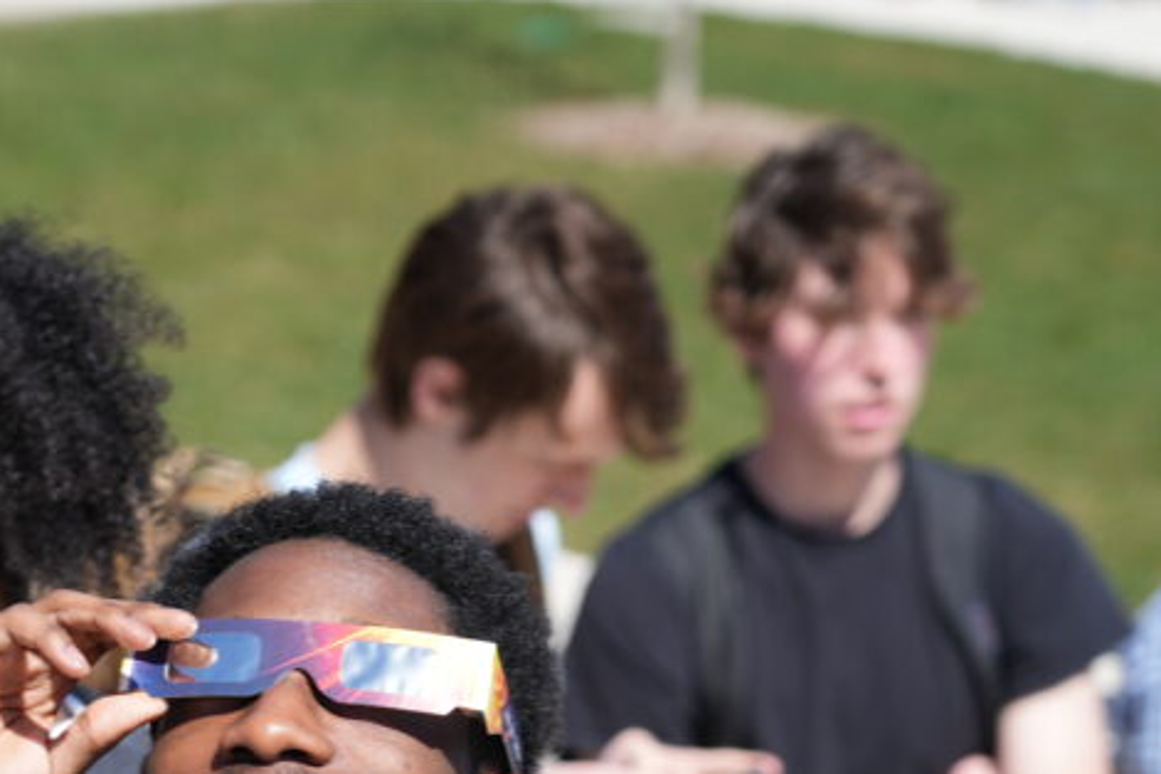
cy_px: 820
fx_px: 5611
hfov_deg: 11.8
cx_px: 392
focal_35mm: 174
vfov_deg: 7.8
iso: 100
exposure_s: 1/80
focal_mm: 80
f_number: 4
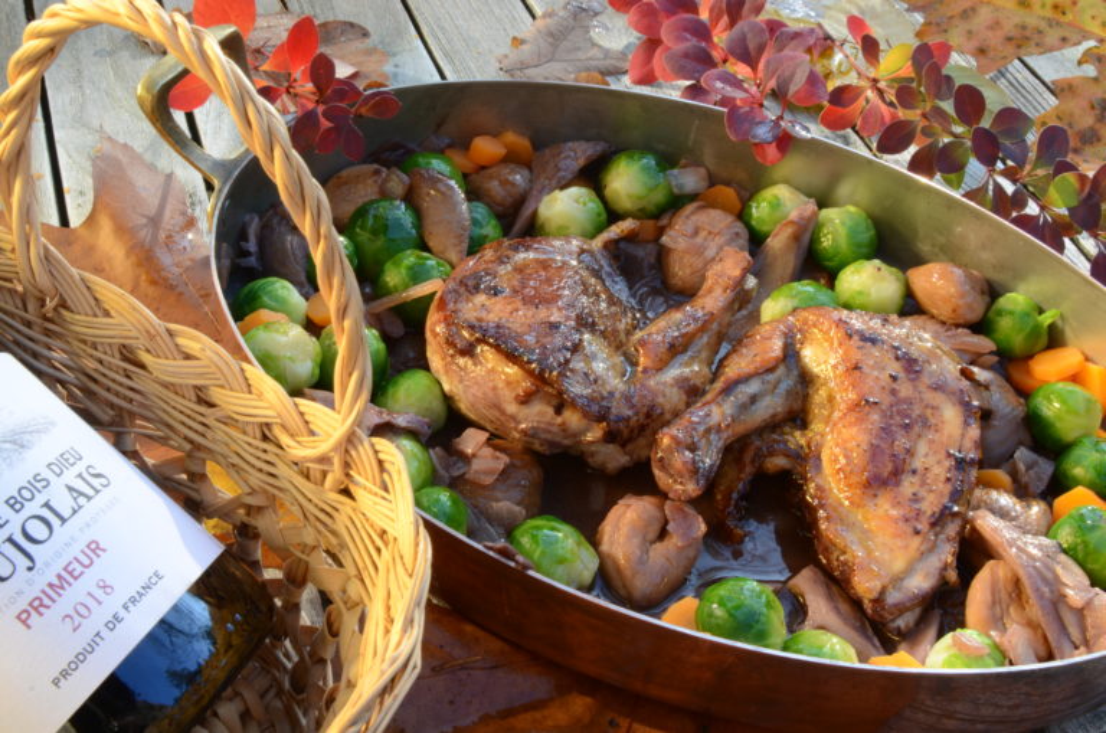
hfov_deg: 41.2
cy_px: 366
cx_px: 553
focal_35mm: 48
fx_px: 1472
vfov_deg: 28.0
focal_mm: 32
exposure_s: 1/2.5
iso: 100
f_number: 22
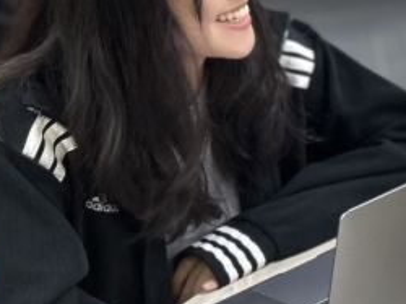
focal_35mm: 129
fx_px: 1512
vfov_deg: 11.5
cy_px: 156
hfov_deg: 13.3
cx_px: 804
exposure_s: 1/50
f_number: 1.5
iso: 64
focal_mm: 5.7
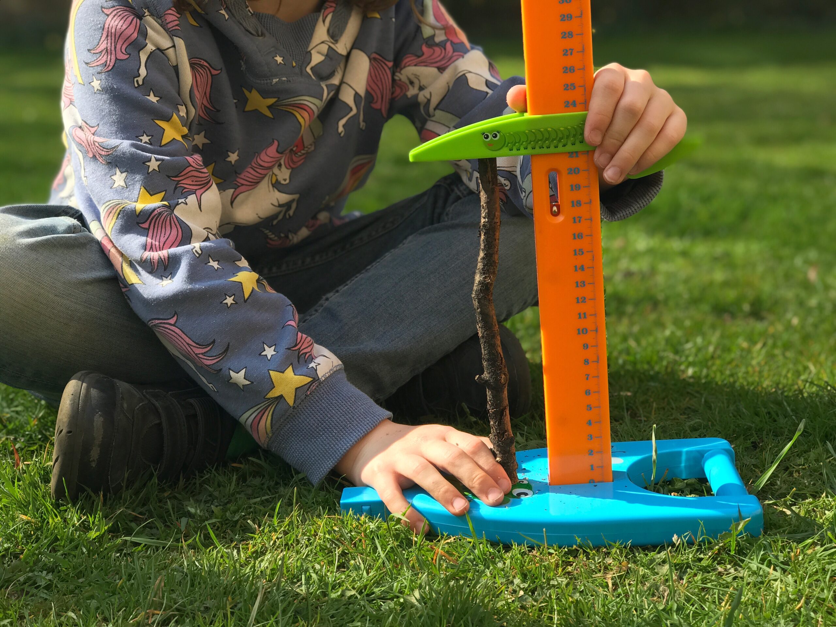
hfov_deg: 33.8
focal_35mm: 57
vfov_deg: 25.7
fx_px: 1377
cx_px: 418
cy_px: 314
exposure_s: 1/160
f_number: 2.8
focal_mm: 6.6
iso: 20
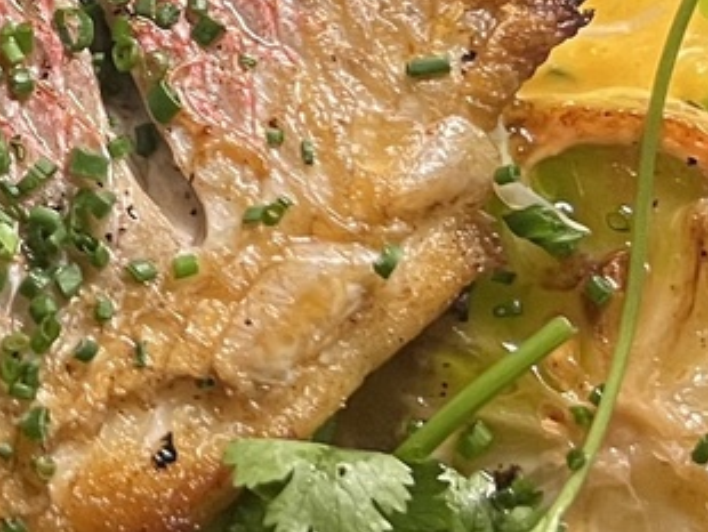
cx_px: -137
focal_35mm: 134
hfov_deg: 14.3
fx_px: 2743
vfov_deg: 11.0
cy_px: 64
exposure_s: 1/50
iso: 500
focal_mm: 5.7
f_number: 1.5
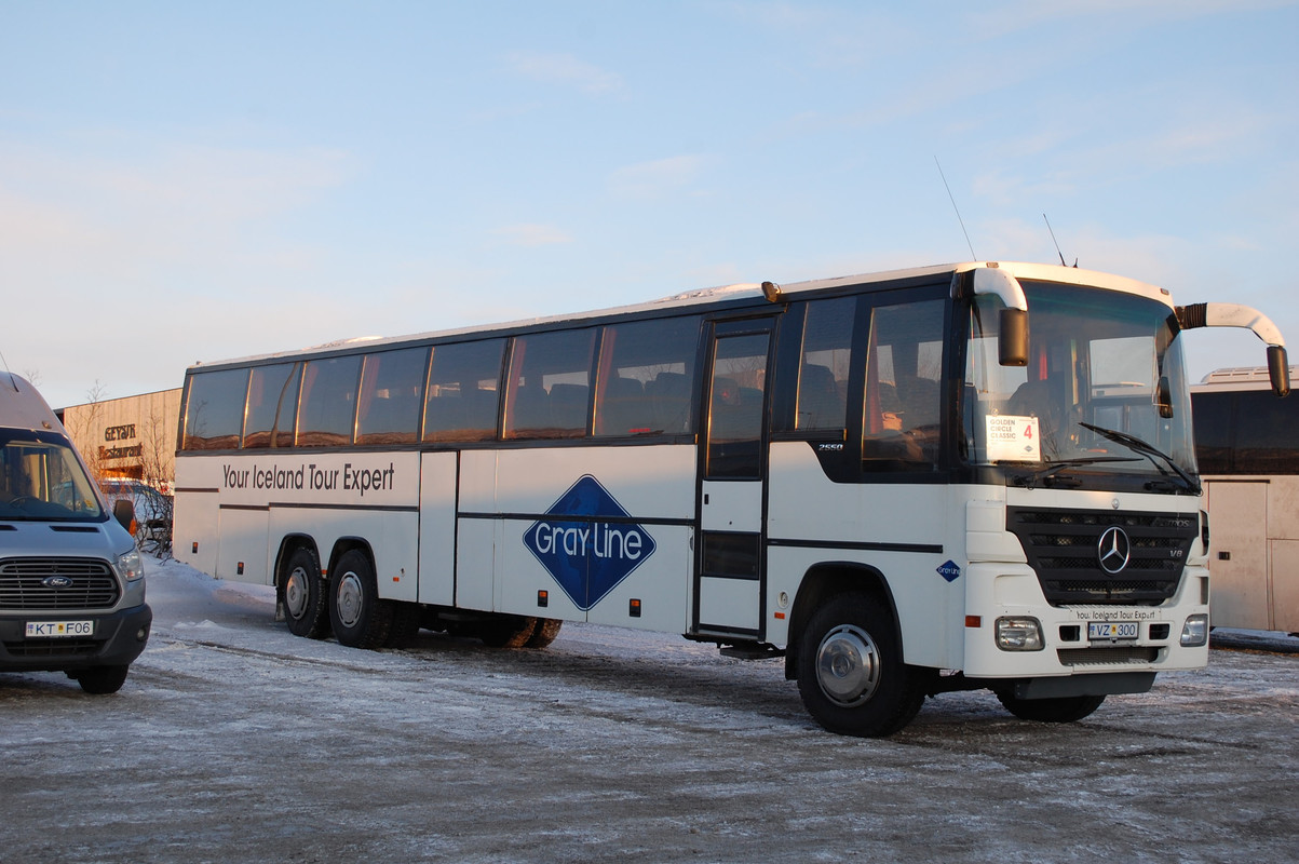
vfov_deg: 28.0
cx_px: 650
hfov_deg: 41.1
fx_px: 1731
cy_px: 432
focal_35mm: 48
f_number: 5.6
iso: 200
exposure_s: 1/125
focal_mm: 32
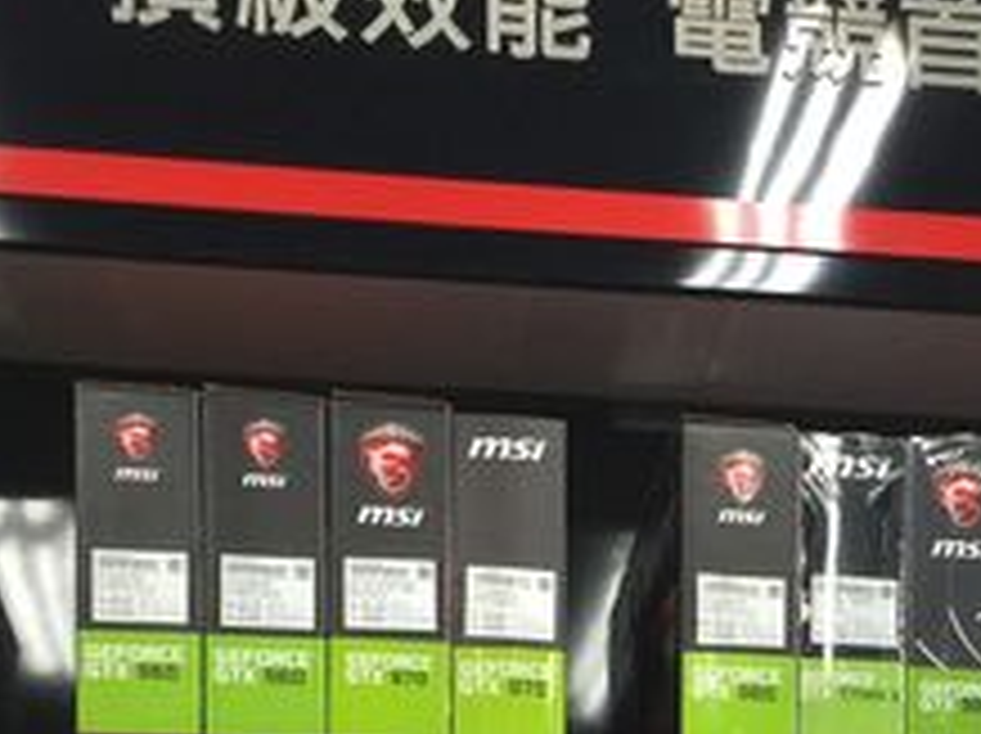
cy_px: 1153
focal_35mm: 112
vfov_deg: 12.4
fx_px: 3171
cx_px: 1053
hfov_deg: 17.1
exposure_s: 1/30
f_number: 2.2
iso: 40
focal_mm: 4.15
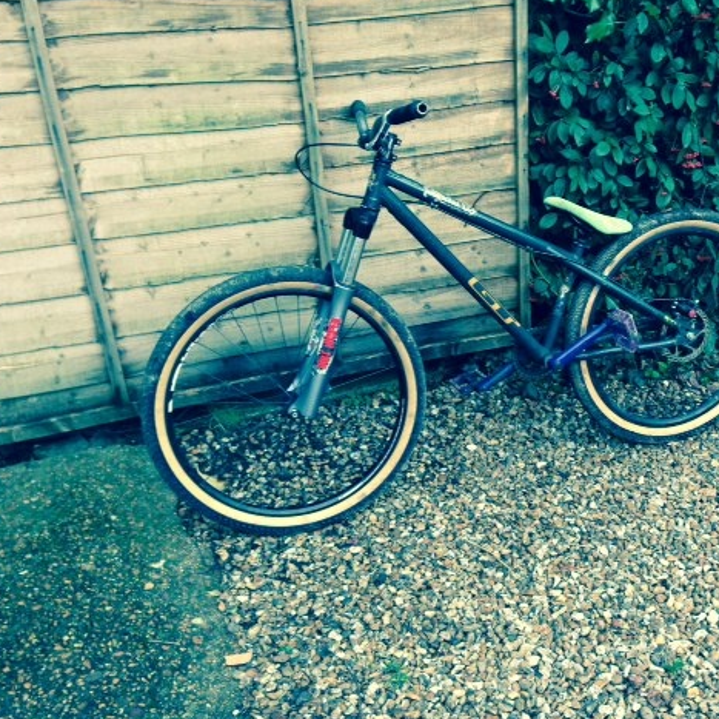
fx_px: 940
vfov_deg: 41.9
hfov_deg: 41.4
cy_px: 359
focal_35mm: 40
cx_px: 470
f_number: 2.4
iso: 64
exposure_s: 1/60
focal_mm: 4.12
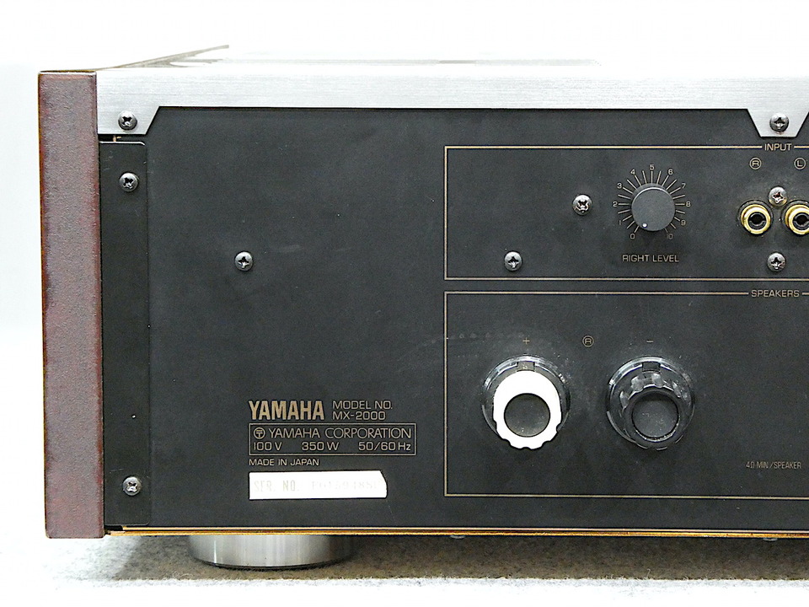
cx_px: 404
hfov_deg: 18.5
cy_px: 304
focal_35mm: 106
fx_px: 2477
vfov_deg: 14.0
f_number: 5.1
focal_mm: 19
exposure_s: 1/8
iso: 1600
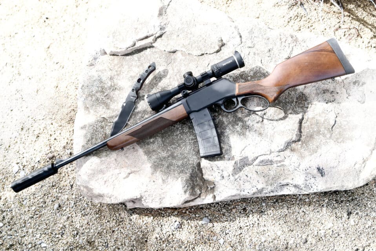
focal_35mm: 40
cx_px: 188
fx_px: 418
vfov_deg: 33.4
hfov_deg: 48.4
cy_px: 126
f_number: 6.3
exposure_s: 1/3200
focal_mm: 40
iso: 1250
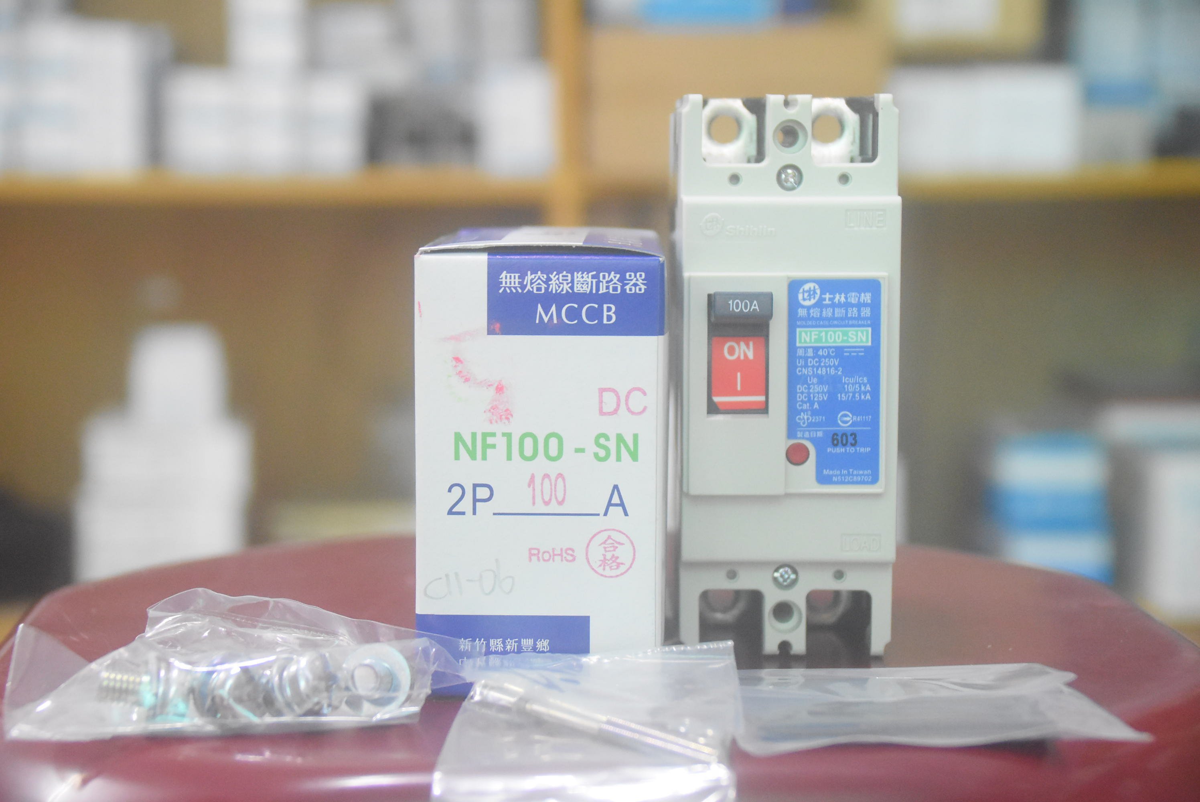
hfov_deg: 27.0
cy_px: 401
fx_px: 2502
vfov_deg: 18.2
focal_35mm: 75
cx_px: 600
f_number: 4.8
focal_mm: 50
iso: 4500
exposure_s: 1/60
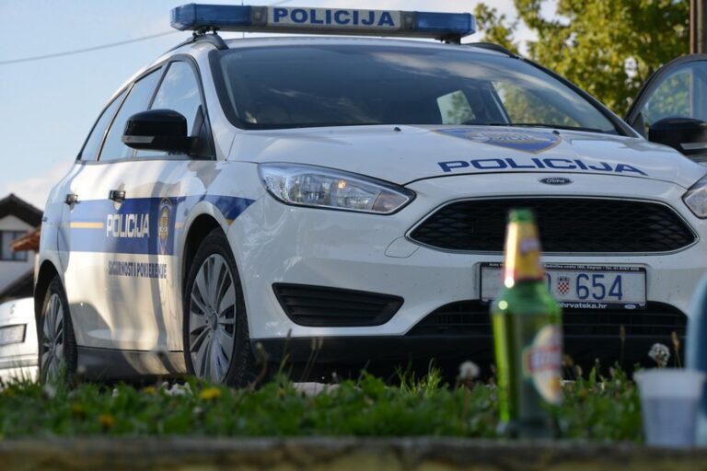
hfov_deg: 13.7
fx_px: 2946
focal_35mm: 150
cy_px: 236
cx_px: 354
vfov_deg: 9.1
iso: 640
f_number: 11
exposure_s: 1/500
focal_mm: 150
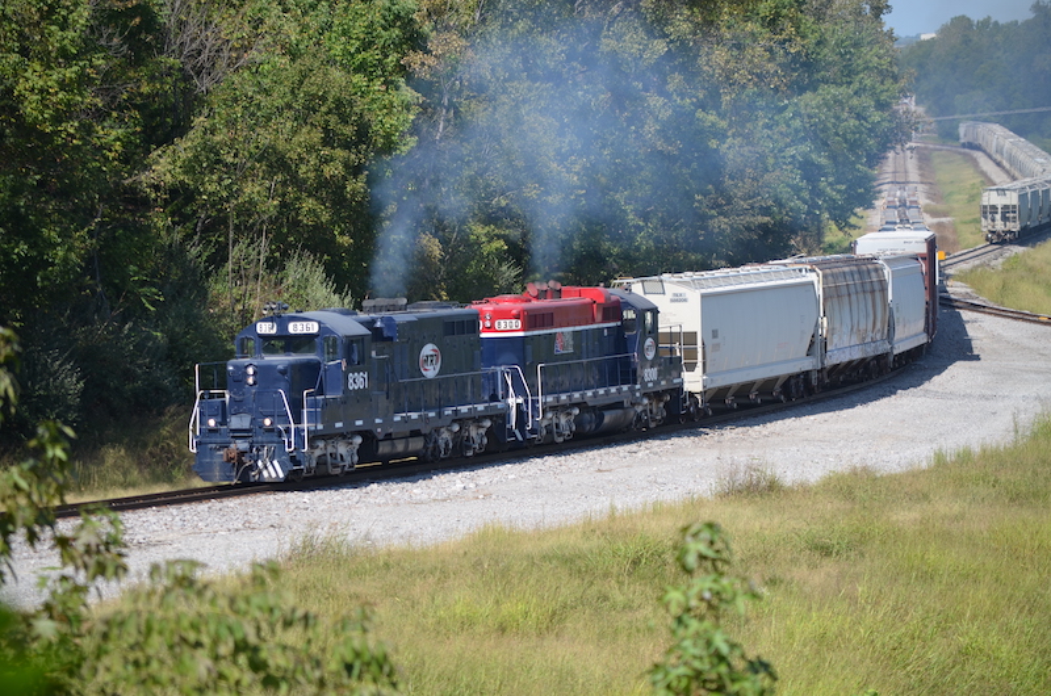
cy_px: 348
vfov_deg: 7.5
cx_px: 526
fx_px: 5332
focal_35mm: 183
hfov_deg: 11.3
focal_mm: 122
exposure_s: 1/400
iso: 100
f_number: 4.8
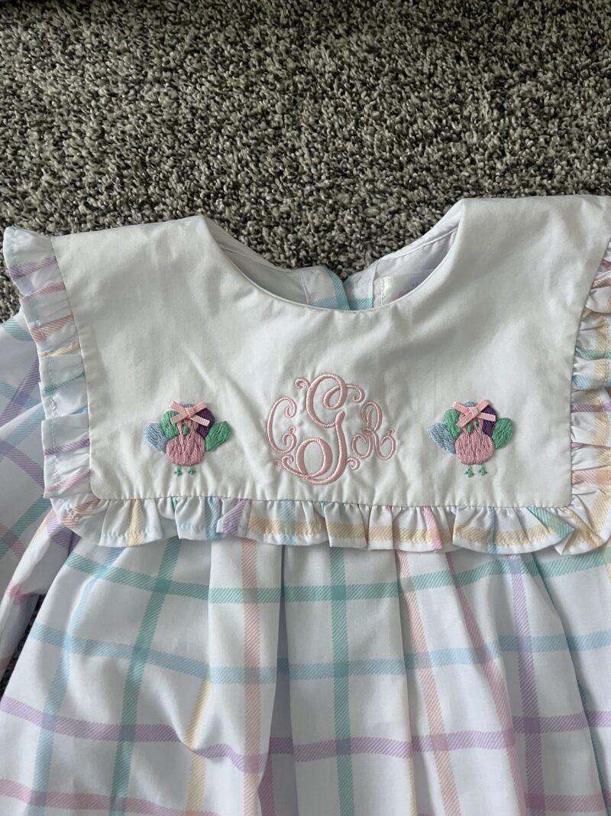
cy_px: 408
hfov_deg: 53.1
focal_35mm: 26
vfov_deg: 67.3
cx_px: 306
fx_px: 612
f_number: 1.6
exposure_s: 1/60
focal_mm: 5.1
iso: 250
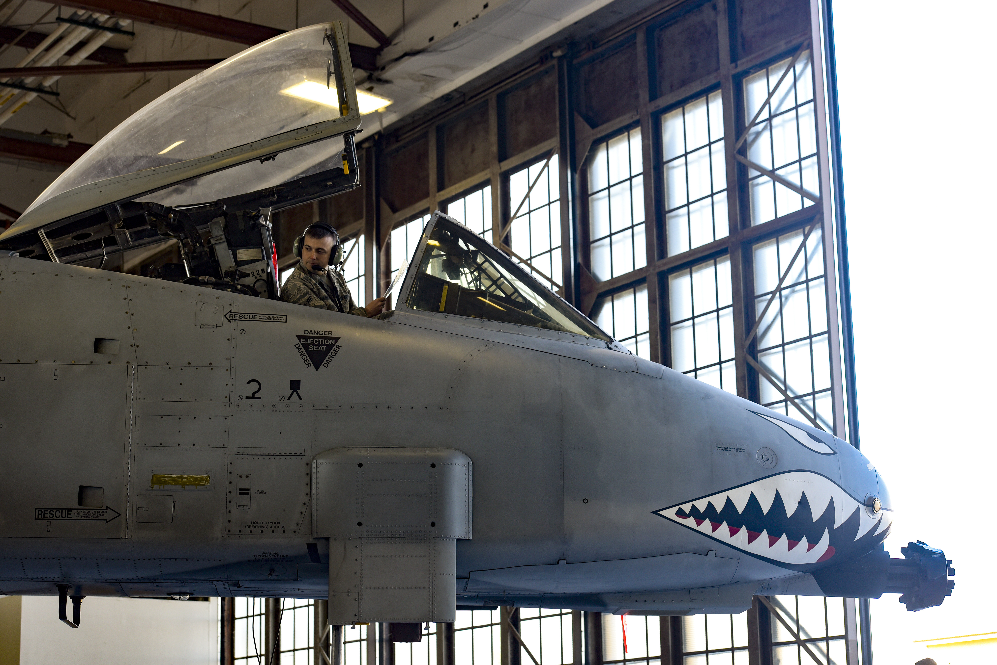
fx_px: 1939
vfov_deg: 19.5
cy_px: 332
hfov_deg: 28.8
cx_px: 498
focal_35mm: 70
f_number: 4.5
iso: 640
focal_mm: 70
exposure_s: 1/250
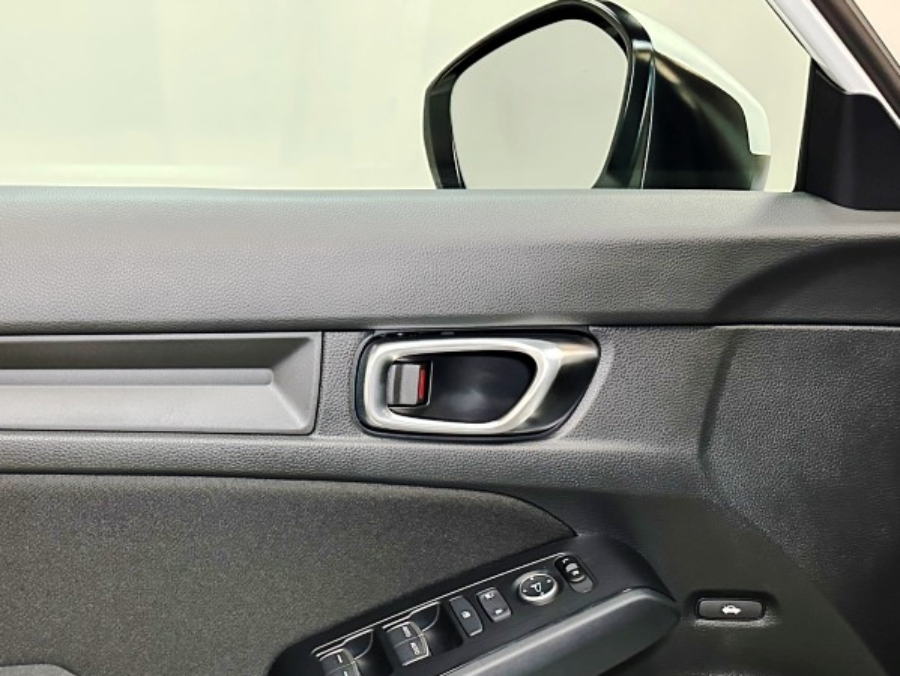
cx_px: 269
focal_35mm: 41
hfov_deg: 44.8
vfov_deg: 33.8
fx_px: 1067
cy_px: 572
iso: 800
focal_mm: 6.86
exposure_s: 1/60
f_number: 1.78
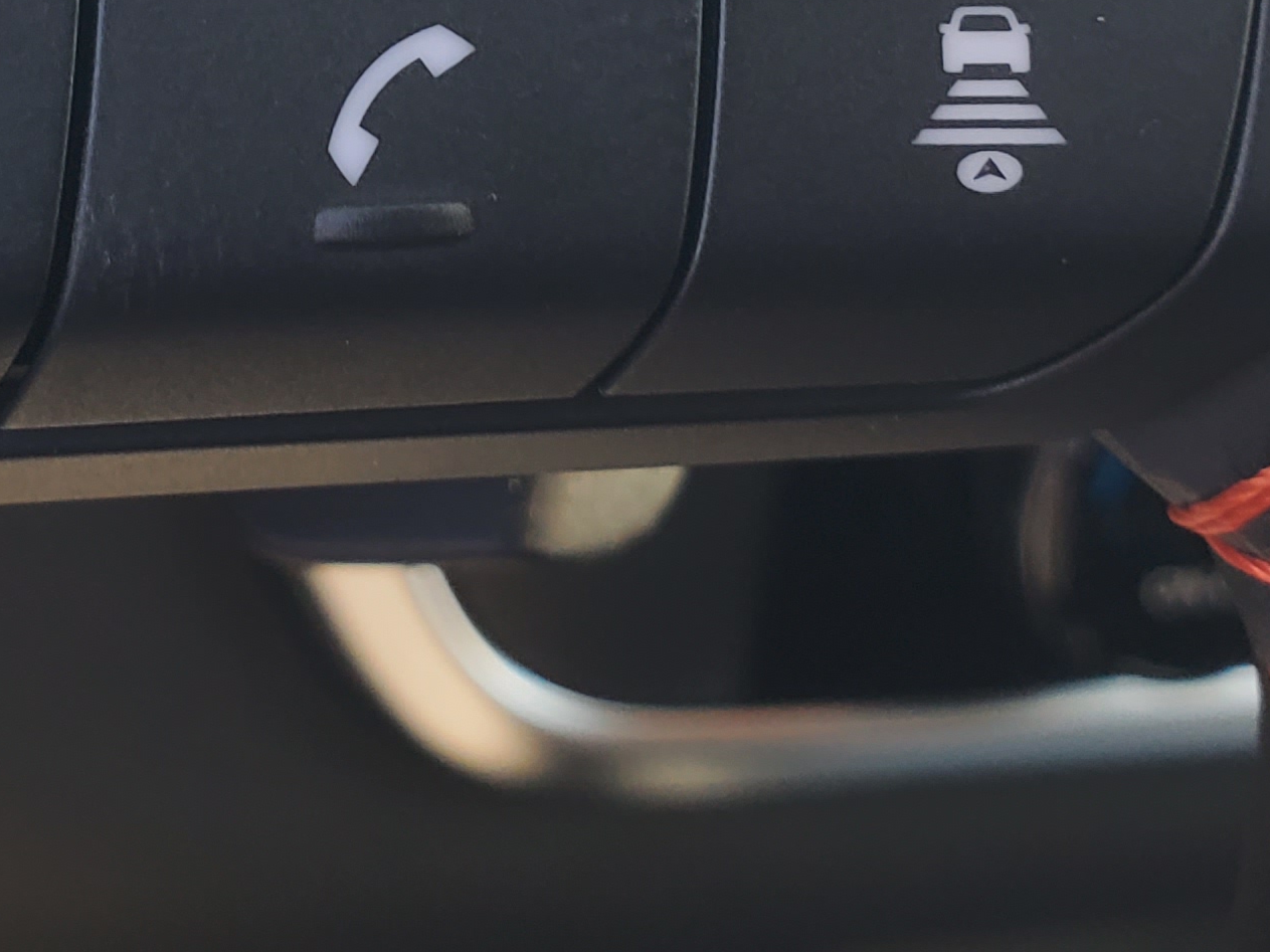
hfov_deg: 23.2
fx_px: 3045
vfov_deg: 16.4
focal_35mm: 83
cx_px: 236
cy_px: -423
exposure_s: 1/120
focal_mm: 4.3
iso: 64
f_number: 2.4
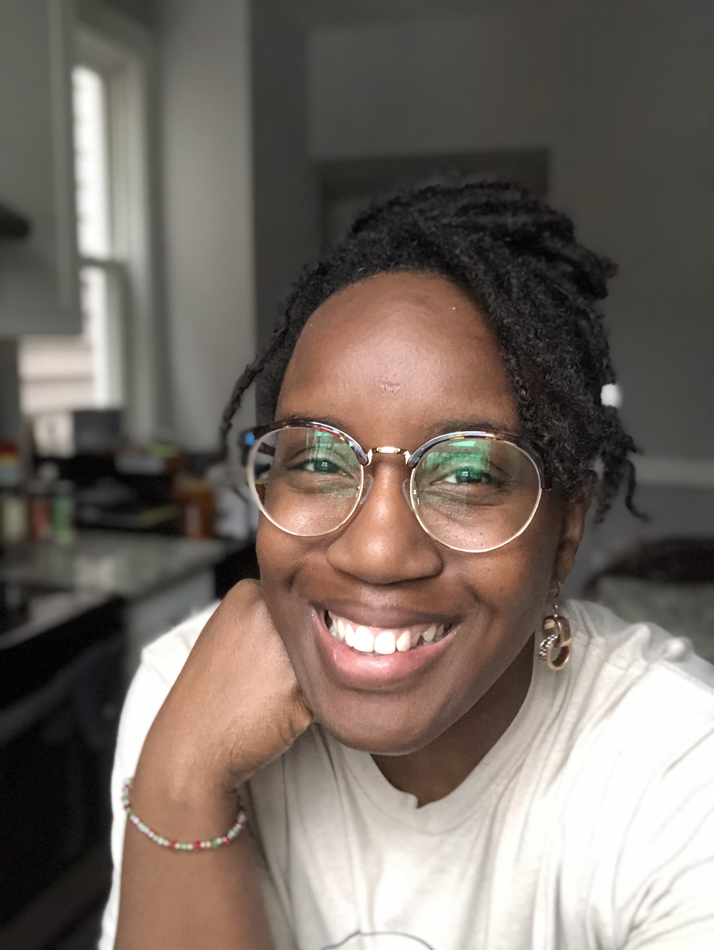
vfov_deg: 56.8
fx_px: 879
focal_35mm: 32
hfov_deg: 44.2
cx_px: 357
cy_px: 475
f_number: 2.2
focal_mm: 2.87
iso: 400
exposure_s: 1/15
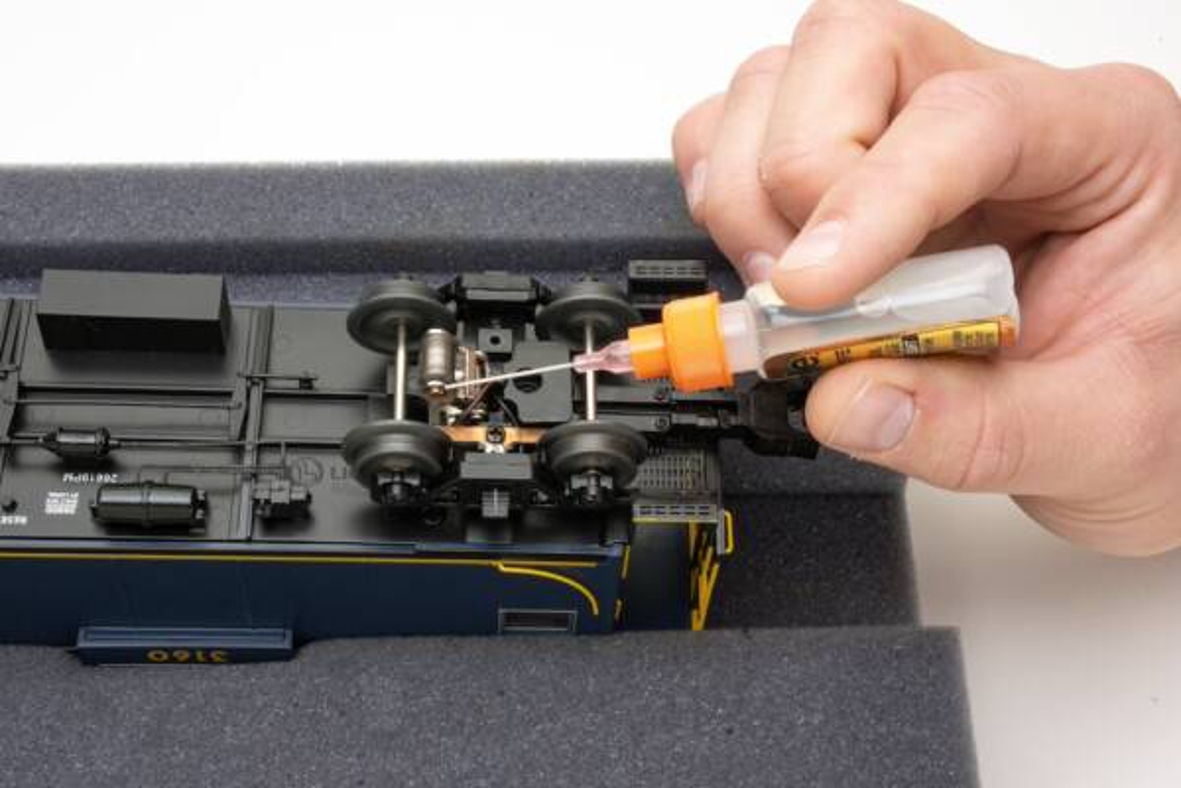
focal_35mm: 68
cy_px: 394
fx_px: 2214
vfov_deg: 20.2
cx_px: 590
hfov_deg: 29.9
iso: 100
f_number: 29
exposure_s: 1/80
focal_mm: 45
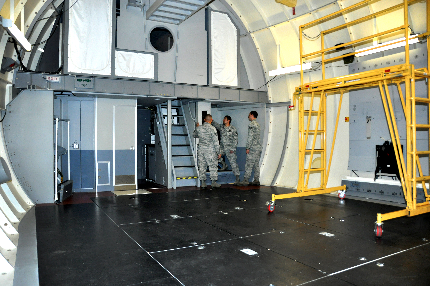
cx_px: 215
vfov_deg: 47.8
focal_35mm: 27
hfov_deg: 67.4
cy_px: 143
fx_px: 322
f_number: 3.5
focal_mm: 18
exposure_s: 1/200
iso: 1000
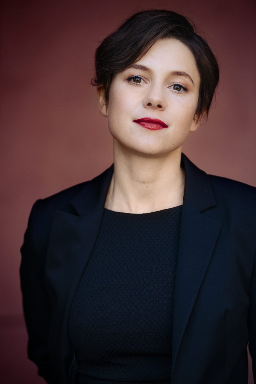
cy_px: 192
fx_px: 1600
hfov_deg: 9.1
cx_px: 128
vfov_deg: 13.7
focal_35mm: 150
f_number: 2.8
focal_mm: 150
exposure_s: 1/800
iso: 640
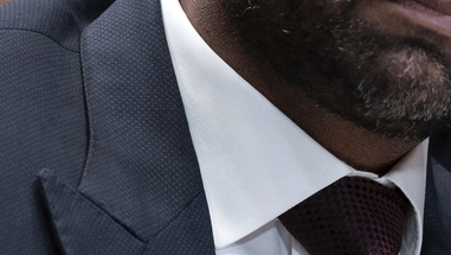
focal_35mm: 419
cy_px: -52
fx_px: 5015
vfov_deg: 2.9
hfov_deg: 5.1
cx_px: 423
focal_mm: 149
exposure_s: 1/320
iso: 2000
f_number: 3.2
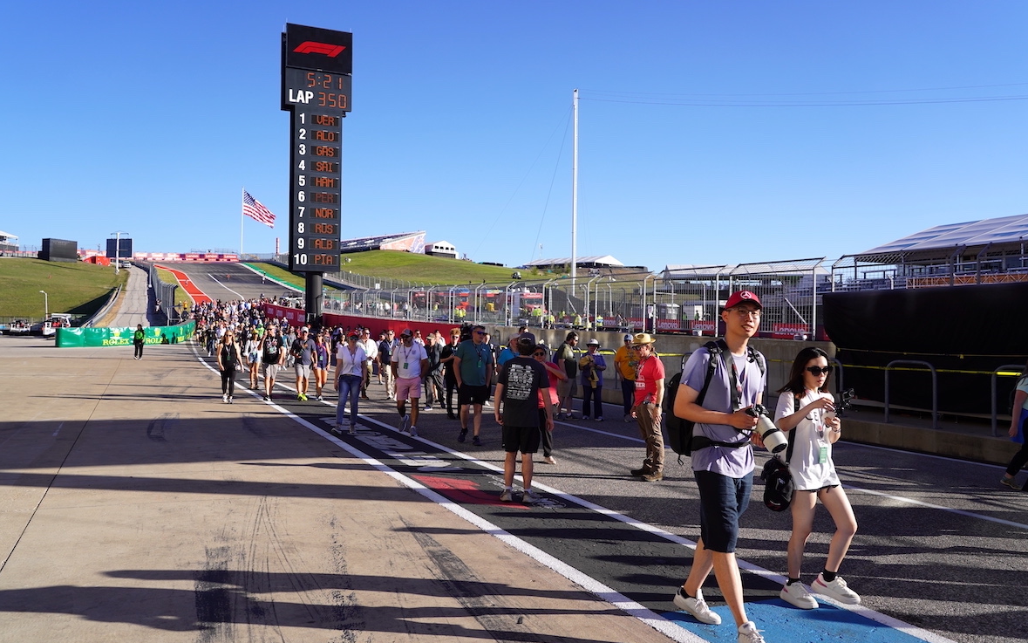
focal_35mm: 28
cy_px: 314
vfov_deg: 44.5
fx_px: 784
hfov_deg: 66.5
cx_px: 506
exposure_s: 1/500
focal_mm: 27
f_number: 5
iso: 100
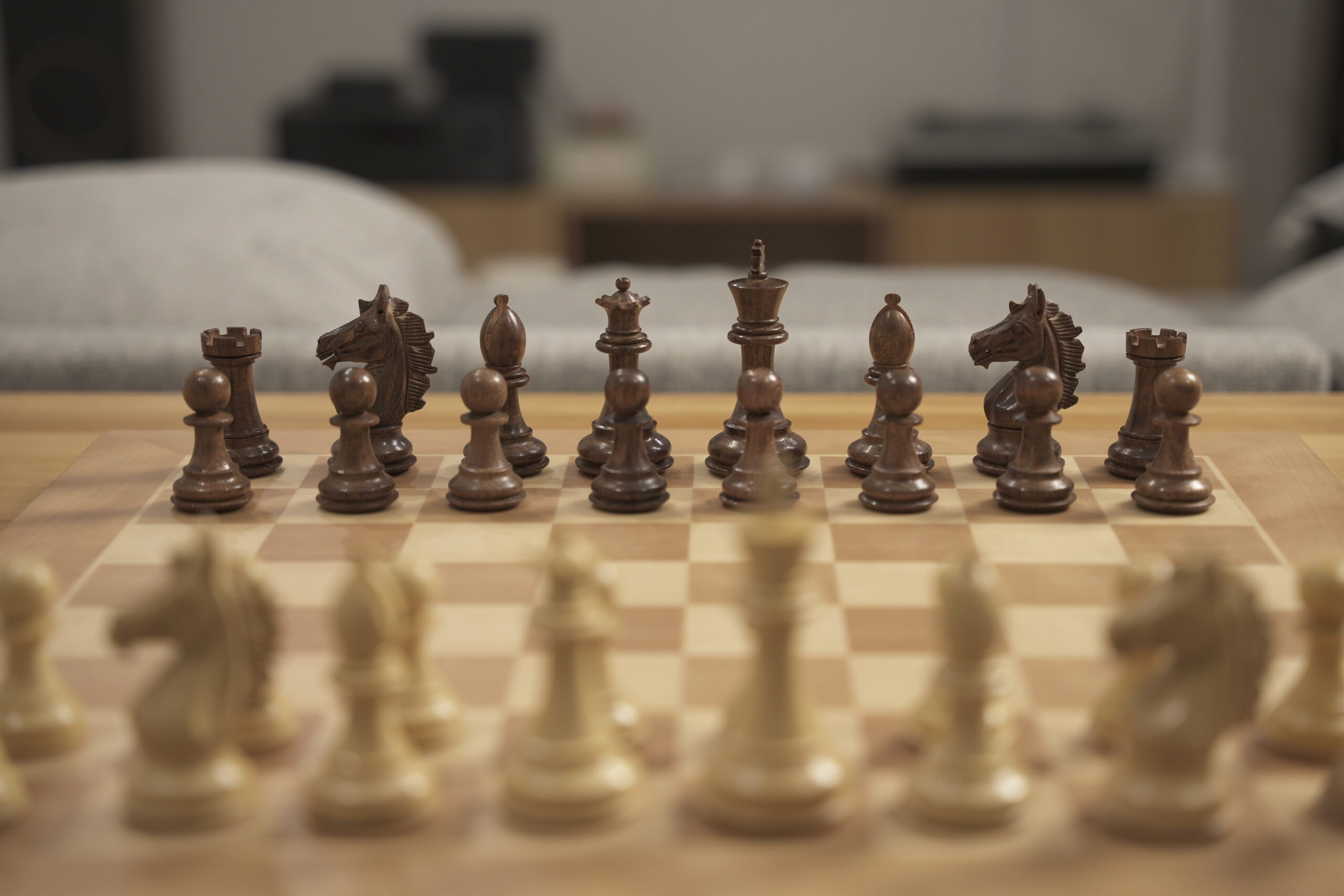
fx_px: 2613
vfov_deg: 19.5
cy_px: 448
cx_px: 672
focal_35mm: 70
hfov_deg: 28.8
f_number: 2.8
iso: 640
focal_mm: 70
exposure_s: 1/60
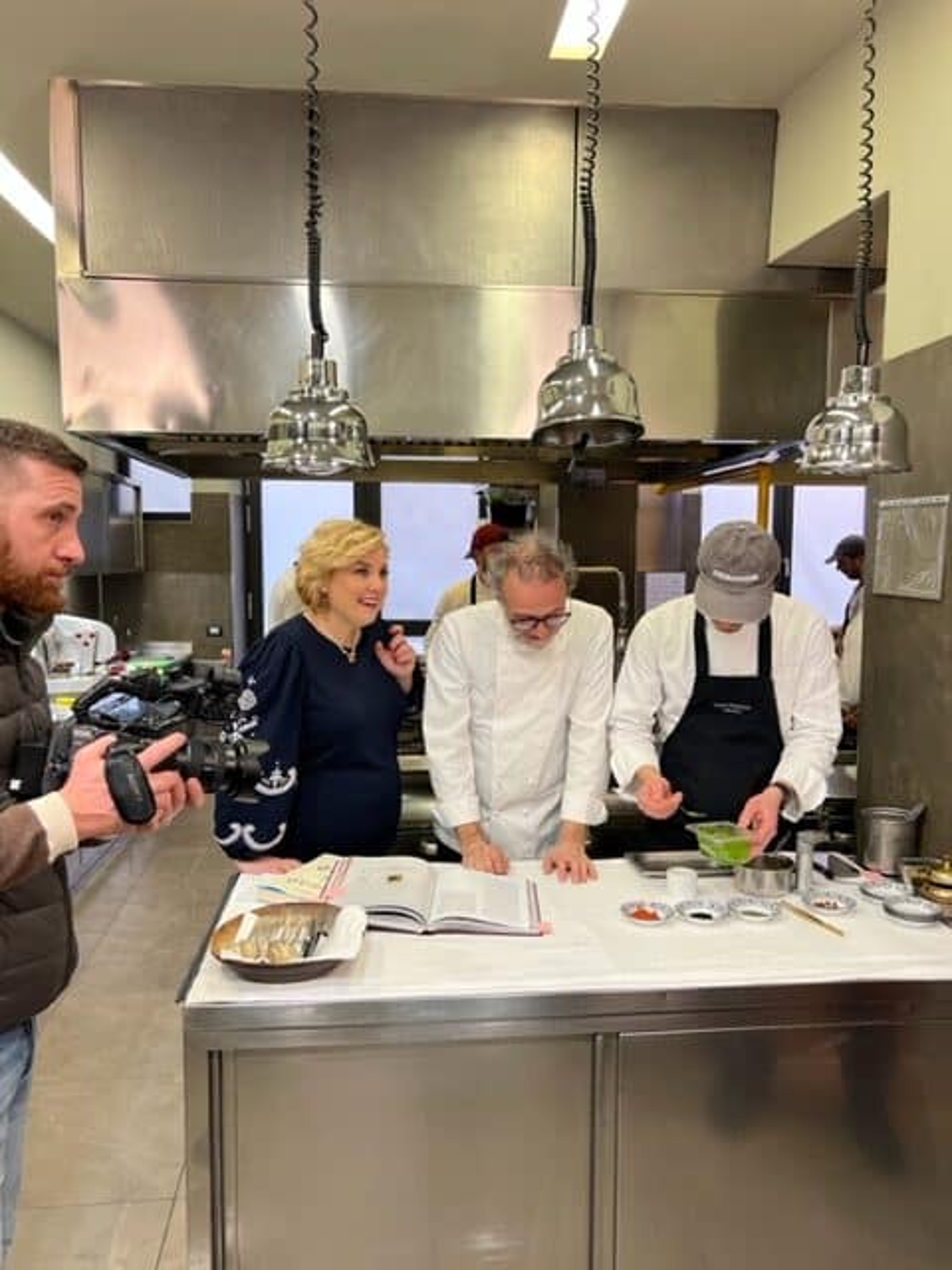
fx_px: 953
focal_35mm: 26
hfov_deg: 53.1
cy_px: 635
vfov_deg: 67.3
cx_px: 476
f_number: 1.5
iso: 80
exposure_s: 1/100
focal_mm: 5.7
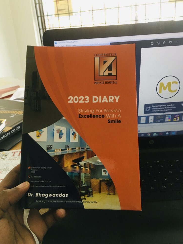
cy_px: 124
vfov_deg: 60.0
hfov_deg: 46.8
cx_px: 89
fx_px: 212
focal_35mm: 30
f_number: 2.2
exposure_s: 1/33
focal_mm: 4.15
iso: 80
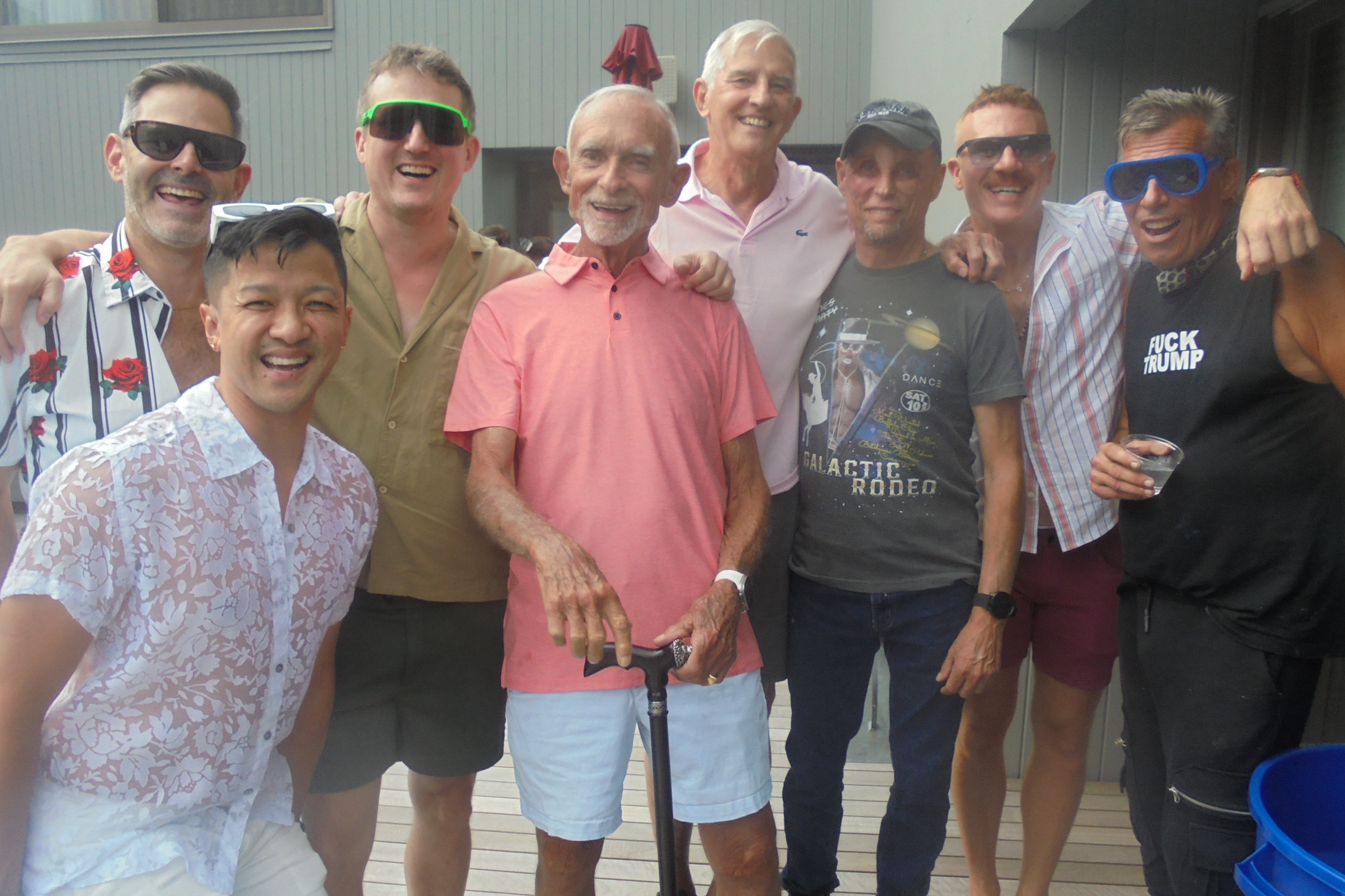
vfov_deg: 46.4
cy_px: 445
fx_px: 1046
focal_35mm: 28
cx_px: 651
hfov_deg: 65.5
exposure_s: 1/125
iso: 100
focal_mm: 4.6
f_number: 3.5
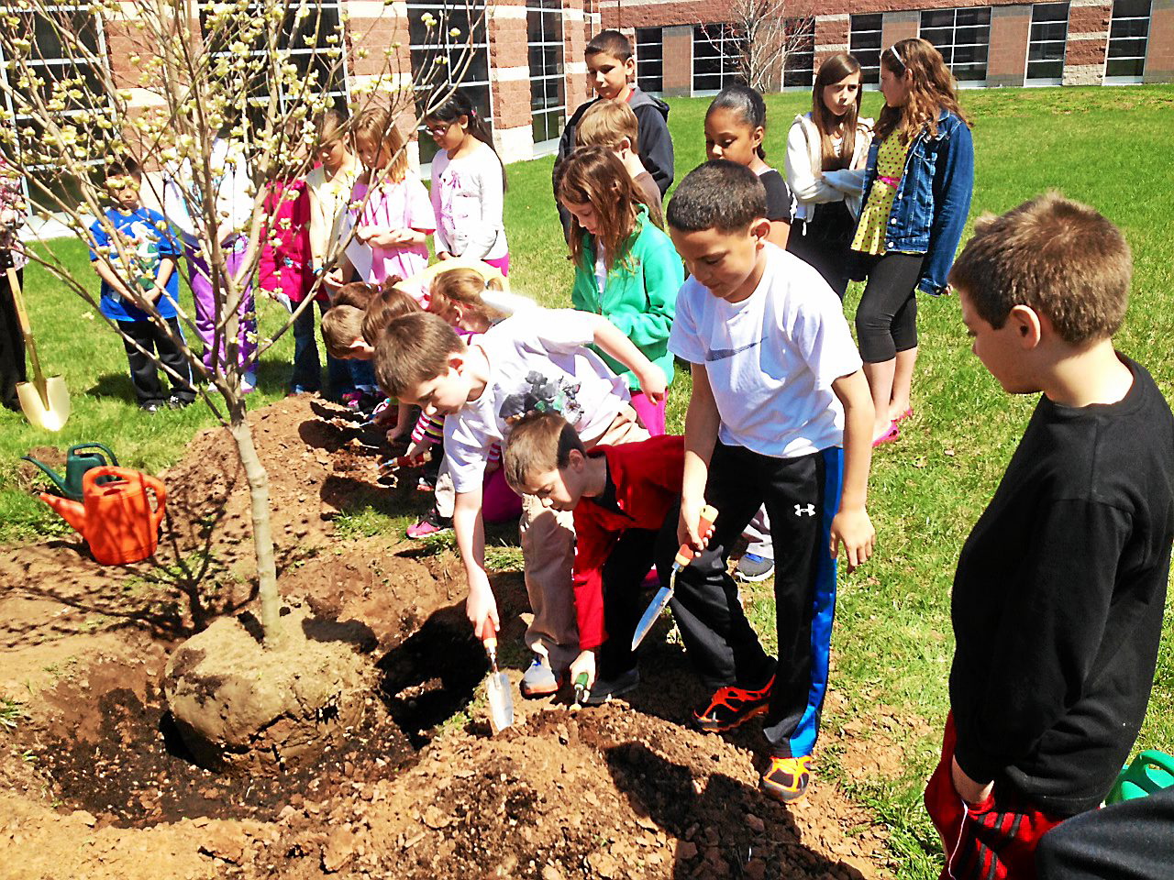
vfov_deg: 40.7
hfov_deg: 52.6
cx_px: 587
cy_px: 440
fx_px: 1187
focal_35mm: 35
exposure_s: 1/1284
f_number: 2.4
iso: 50
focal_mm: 4.28
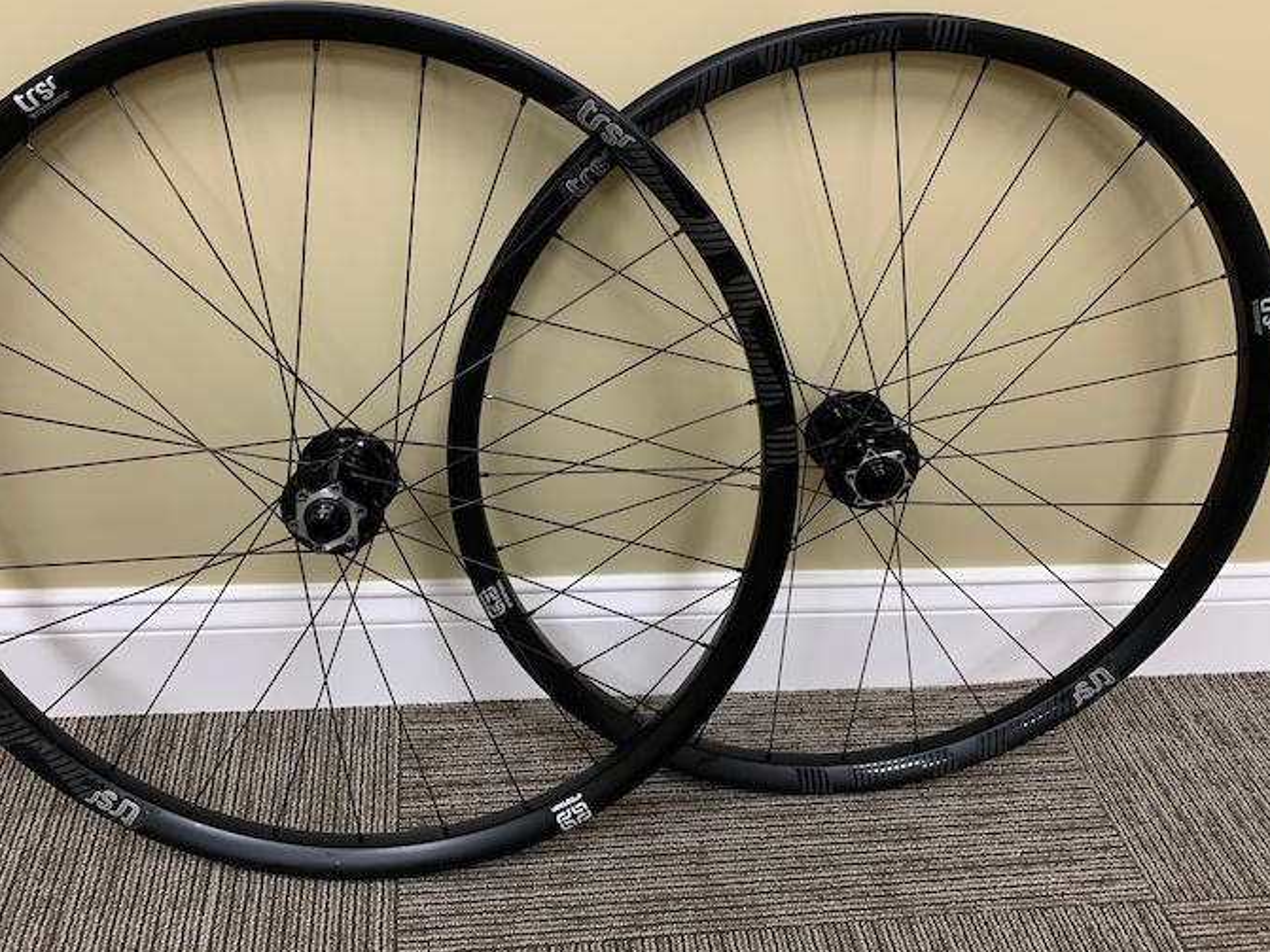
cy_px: 441
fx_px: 1137
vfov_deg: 45.4
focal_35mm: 31
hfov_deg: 58.3
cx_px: 602
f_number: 1.8
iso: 160
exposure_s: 1/60
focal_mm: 4.25
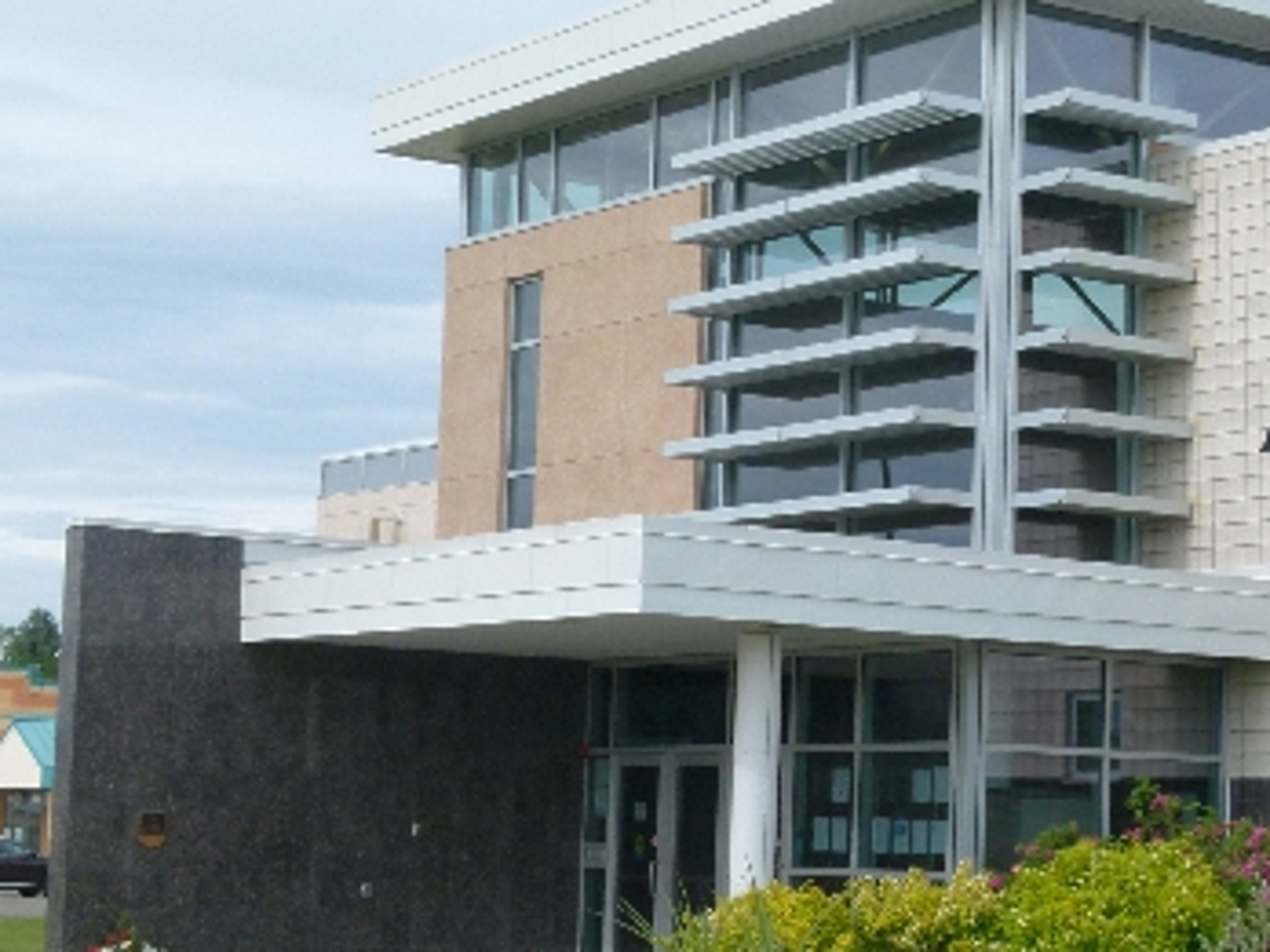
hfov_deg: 23.2
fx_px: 3082
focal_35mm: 84
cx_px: 861
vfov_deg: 17.6
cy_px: 461
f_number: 3.1
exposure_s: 1/800
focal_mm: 7.1
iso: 100
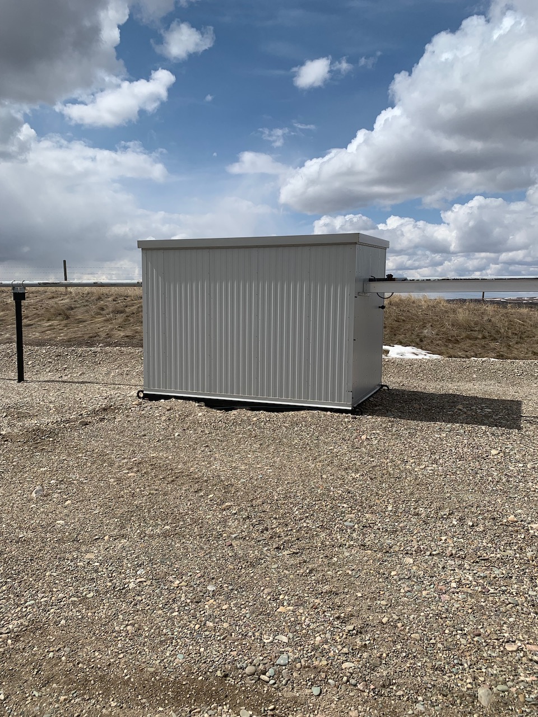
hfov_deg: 53.1
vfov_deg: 67.3
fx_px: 539
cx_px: 269
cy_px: 358
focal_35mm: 26
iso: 25
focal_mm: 4.25
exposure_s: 1/4902
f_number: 1.8
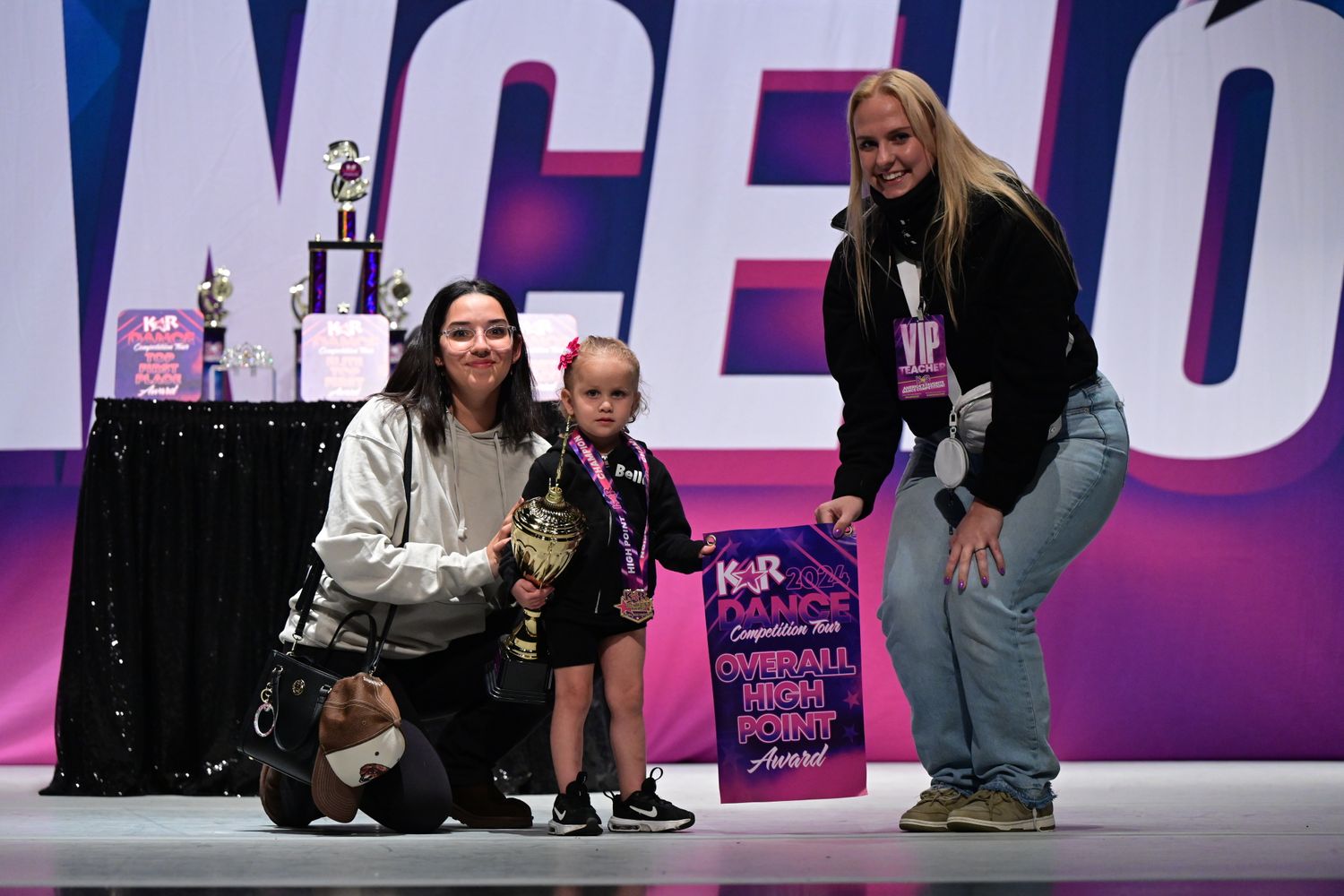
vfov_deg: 11.0
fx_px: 4666
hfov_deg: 16.4
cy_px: 448
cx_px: 672
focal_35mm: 125
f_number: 3.5
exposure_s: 1/800
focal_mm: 125
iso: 4000
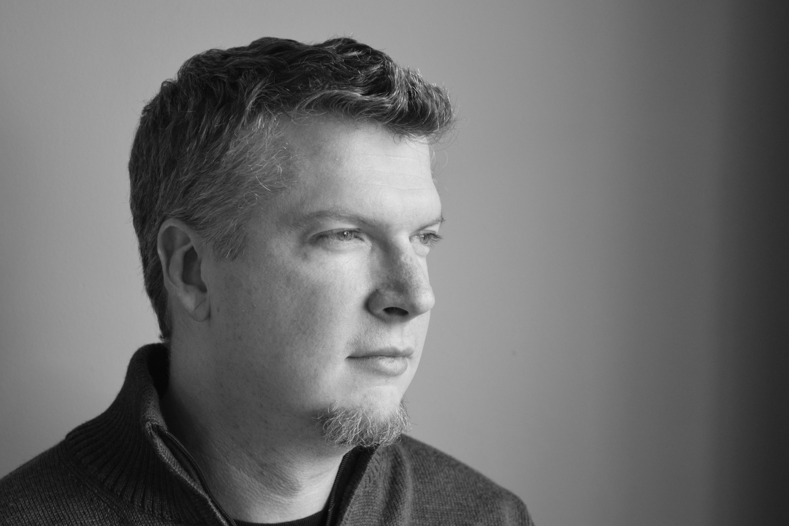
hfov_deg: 29.2
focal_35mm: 69
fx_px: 1512
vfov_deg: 19.7
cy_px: 263
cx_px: 394
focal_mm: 46
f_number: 5
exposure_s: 1/60
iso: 1250
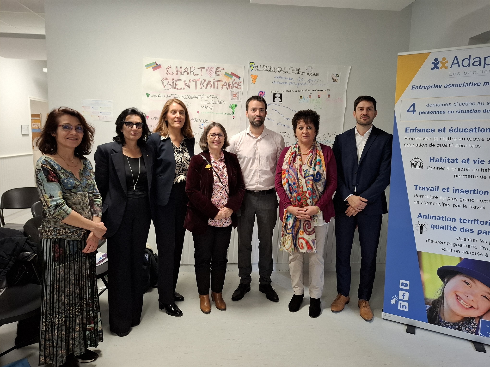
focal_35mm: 23
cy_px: 184
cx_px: 245
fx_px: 326
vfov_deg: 58.9
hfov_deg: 73.9
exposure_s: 1/50
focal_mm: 5.54
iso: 250
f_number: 1.8
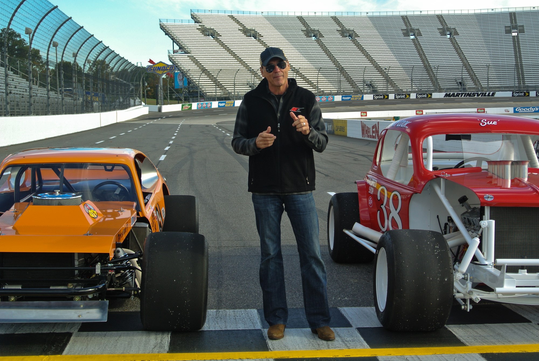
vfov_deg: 21.6
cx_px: 270
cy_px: 180
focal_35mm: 63
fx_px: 944
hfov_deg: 31.9
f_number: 5
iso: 100
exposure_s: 1/160
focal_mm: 23.6
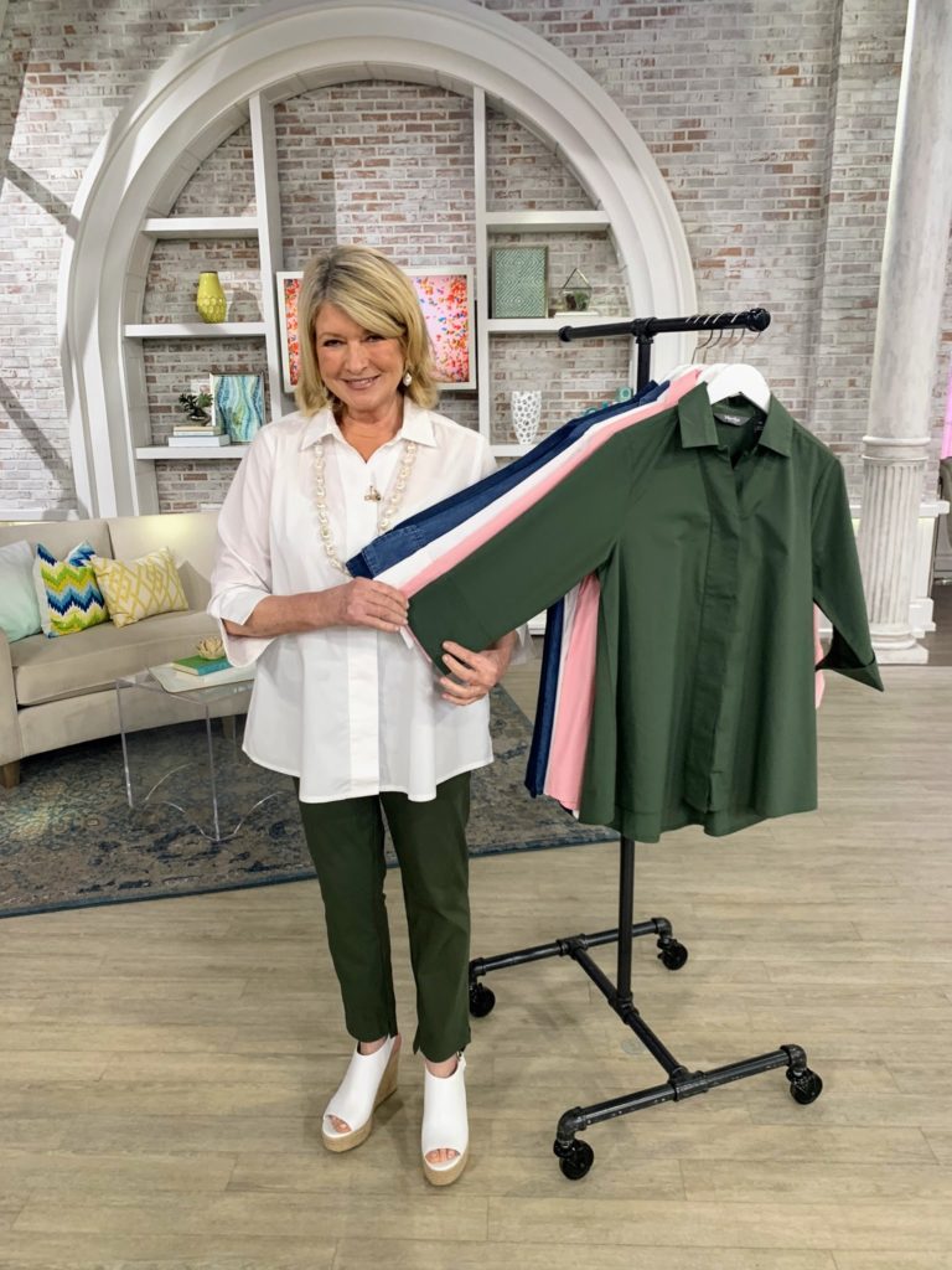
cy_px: 635
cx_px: 476
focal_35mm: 26
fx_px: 953
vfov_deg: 67.3
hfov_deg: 53.1
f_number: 1.8
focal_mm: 4.25
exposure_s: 1/64
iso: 100
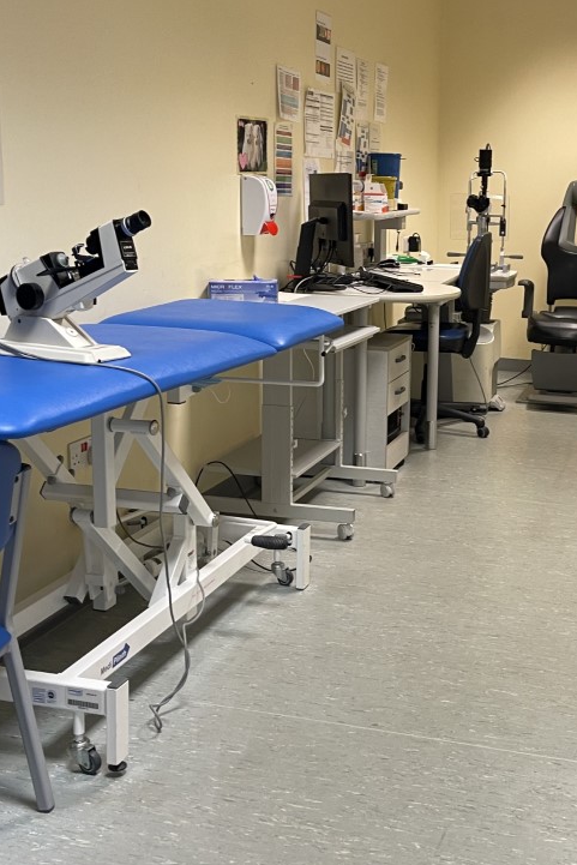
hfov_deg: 29.5
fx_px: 1081
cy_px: 385
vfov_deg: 43.5
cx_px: 411
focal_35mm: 45
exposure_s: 1/50
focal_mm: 5.1
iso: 80
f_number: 1.6
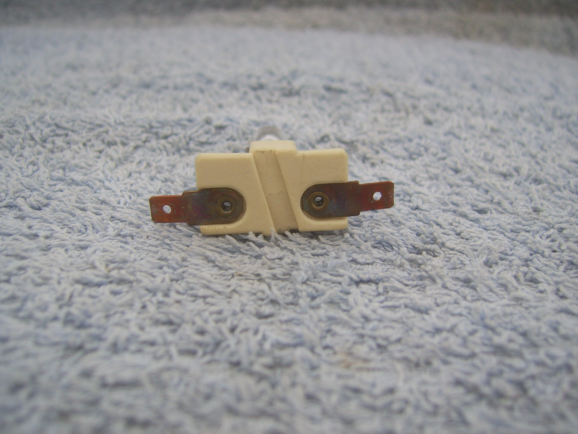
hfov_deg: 49.0
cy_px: 217
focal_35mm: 38
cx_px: 289
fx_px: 635
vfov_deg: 37.7
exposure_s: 1/60
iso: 50
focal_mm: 7.8
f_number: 2.8
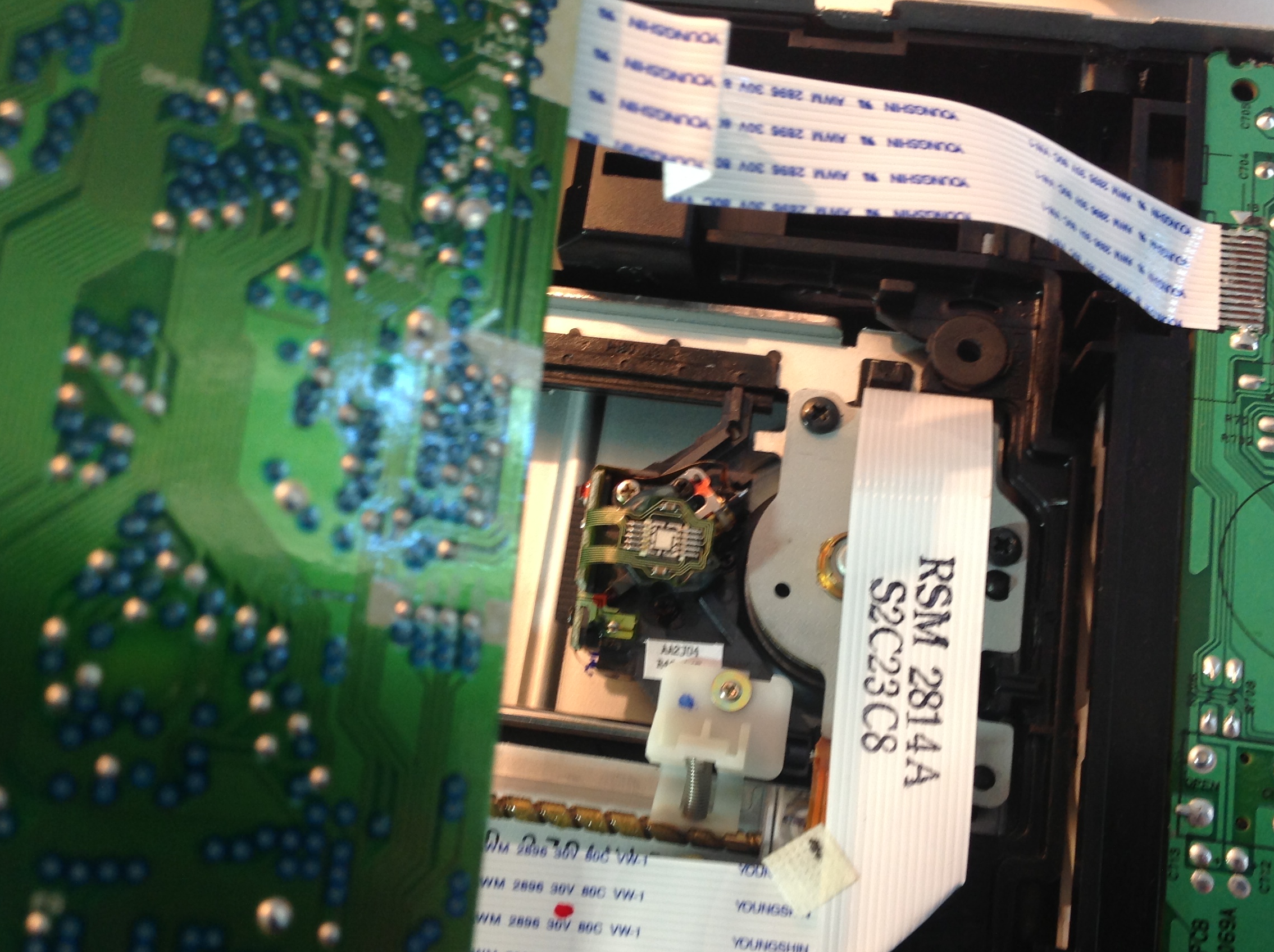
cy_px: 496
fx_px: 1470
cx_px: 664
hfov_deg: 46.8
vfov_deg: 35.9
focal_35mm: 40
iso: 64
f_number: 2.4
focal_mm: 4.28
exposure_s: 1/15
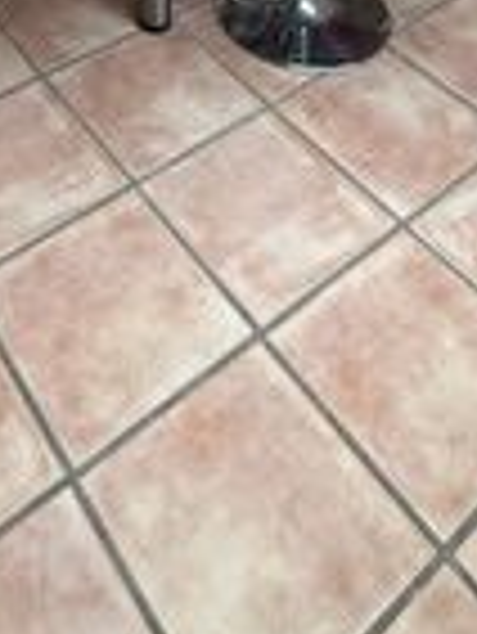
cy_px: -510
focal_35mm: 52
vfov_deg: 22.0
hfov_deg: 27.8
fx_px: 954
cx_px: 144
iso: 320
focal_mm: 2.22
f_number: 2.2
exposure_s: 1/100
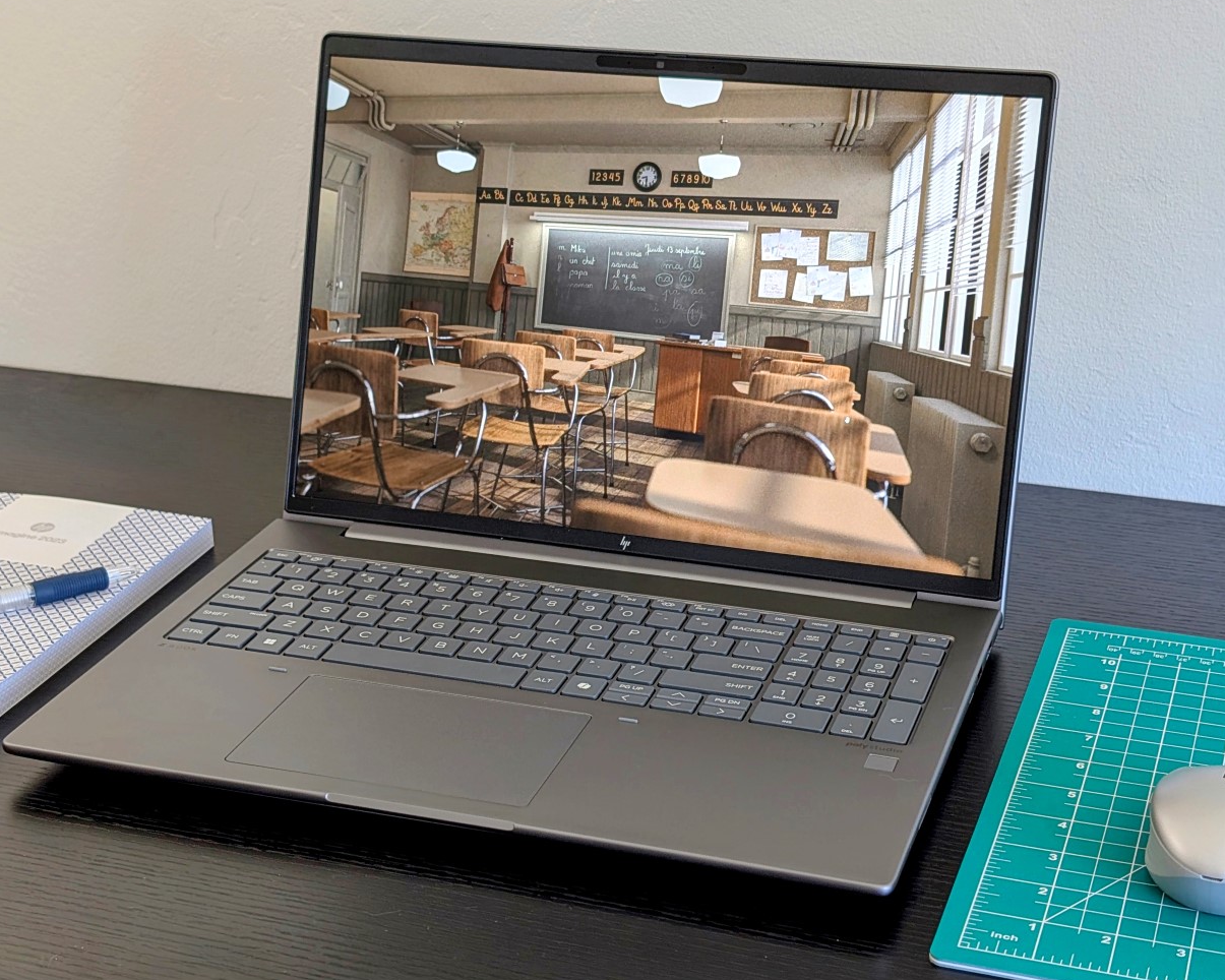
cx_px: 614
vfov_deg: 26.7
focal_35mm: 57
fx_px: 2067
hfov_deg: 33.0
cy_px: 469
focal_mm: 6.9
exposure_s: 1/30
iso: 22
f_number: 1.68
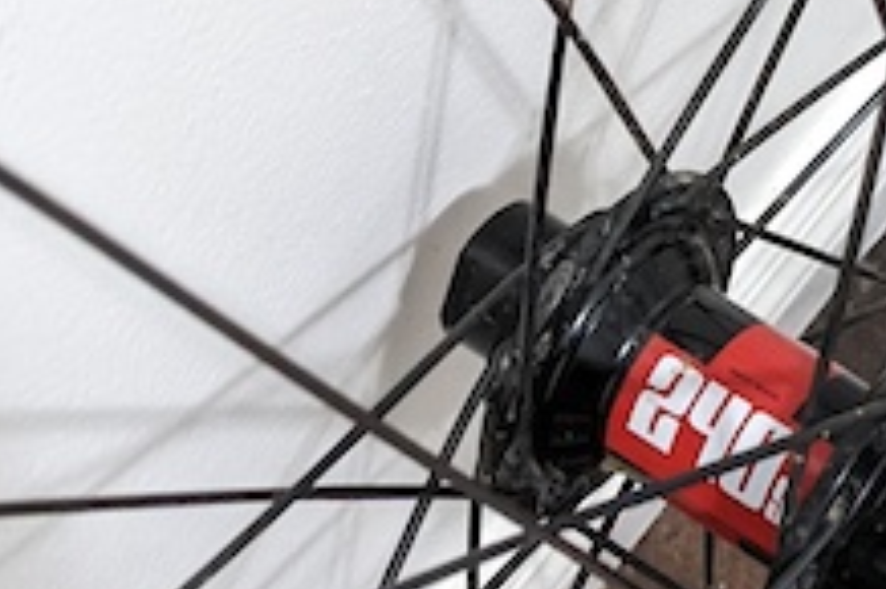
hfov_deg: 19.5
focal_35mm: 103
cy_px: 0
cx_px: 788
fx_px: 2533
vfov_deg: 13.1
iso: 401
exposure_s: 1/24
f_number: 1.73
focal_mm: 4.38
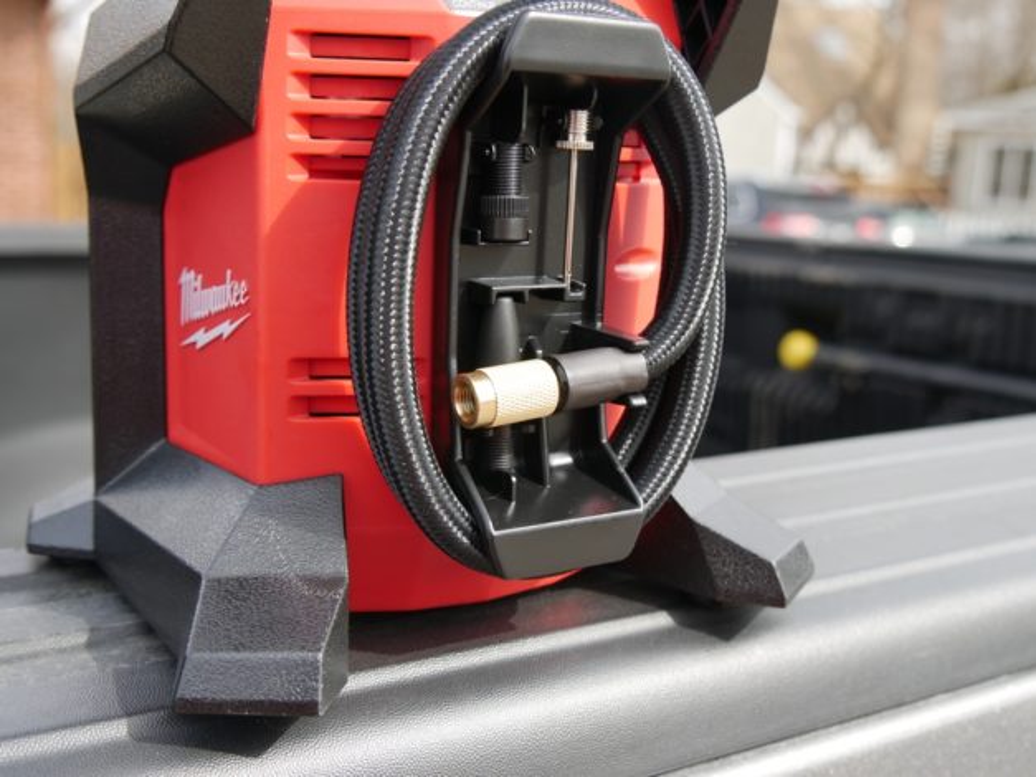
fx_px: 1257
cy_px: 388
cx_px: 518
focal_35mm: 42
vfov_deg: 34.3
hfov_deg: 44.8
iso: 200
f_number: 5
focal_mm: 21
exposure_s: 1/200
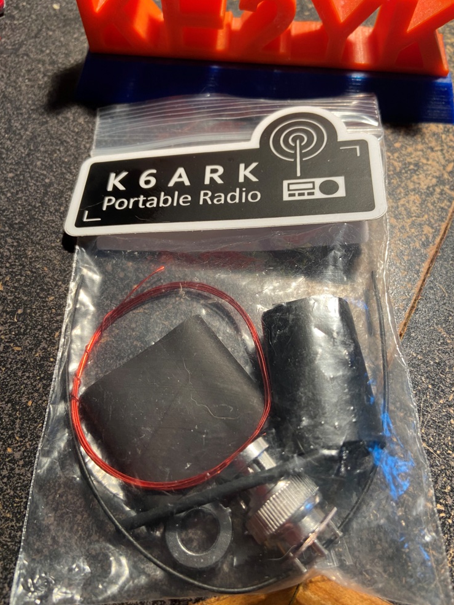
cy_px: 299
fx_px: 472
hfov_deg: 51.4
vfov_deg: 65.3
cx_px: 231
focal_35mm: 27
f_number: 1.8
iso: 80
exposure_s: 1/60
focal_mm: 4.25
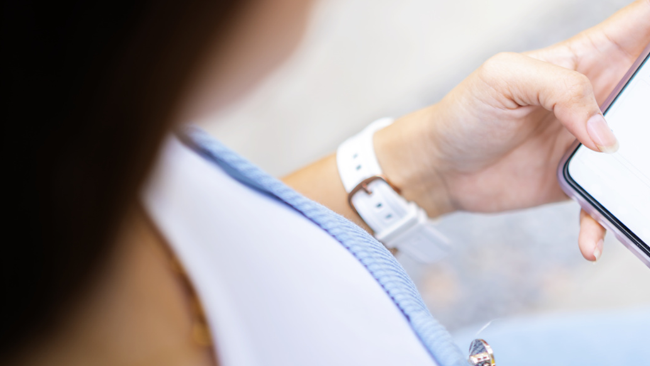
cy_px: 111
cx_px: 480
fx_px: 1207
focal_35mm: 70
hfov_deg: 29.7
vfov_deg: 17.2
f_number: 1.8
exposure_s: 1/80
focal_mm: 45
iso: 100
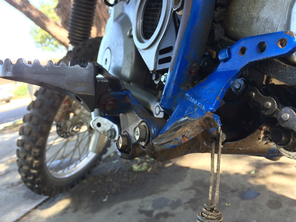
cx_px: 145
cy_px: 110
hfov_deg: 60.0
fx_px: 256
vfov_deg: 46.8
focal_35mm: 30
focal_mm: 4.15
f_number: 2.2
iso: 40
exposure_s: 1/120
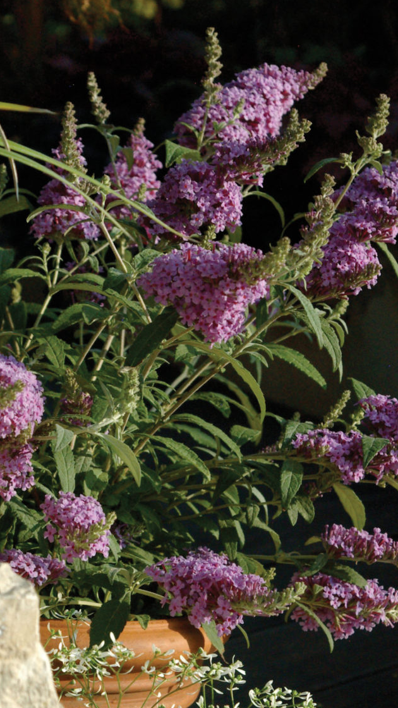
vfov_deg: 13.5
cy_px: 343
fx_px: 2983
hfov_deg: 7.6
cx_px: 204
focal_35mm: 159
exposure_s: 1/1000
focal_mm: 70
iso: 800
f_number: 9.5
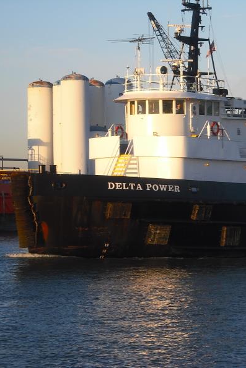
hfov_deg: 8.7
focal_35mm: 158
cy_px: 184
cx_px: 217
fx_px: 1618
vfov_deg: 13.0
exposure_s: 1/160
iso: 64
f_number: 5.2
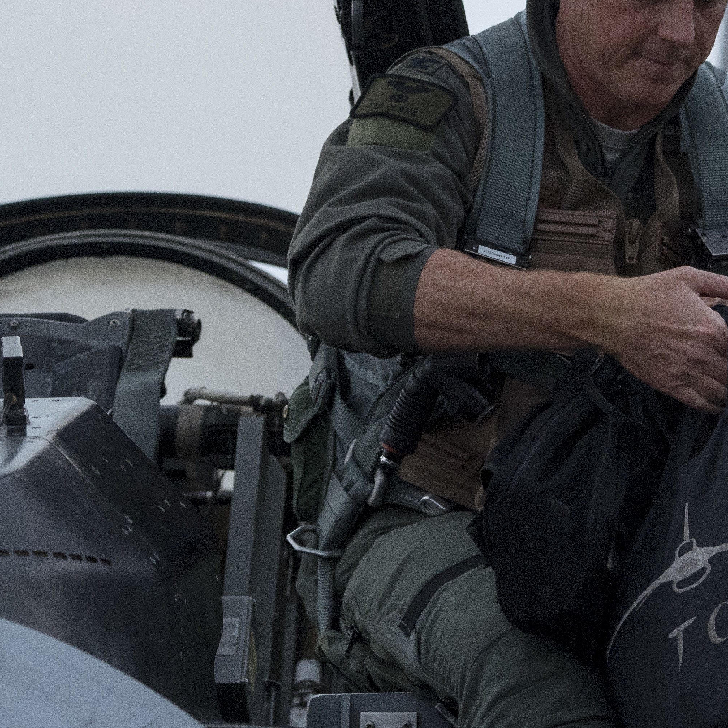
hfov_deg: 3.3
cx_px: 460
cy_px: 63
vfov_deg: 3.3
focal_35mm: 533
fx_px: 12682
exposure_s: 1/4000
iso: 1800
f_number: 5.6
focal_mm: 210
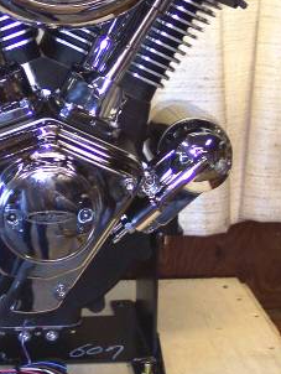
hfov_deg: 18.0
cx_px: 39
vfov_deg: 23.8
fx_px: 875
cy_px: 93
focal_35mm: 81
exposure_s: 1/30
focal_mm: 8
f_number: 2.8
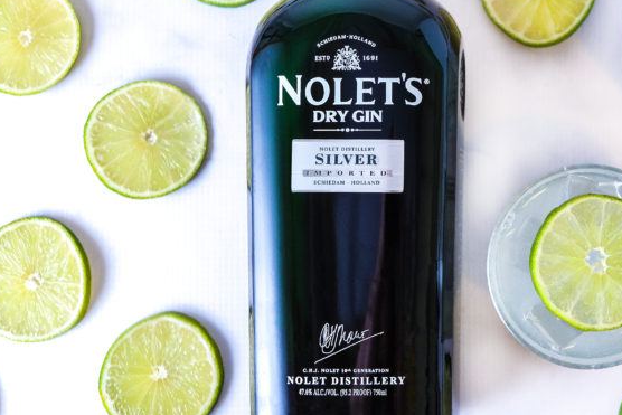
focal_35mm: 70
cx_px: 540
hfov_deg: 27.9
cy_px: 120
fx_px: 1210
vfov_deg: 19.4
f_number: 3.6
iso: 400
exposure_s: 1/80
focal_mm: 25.4
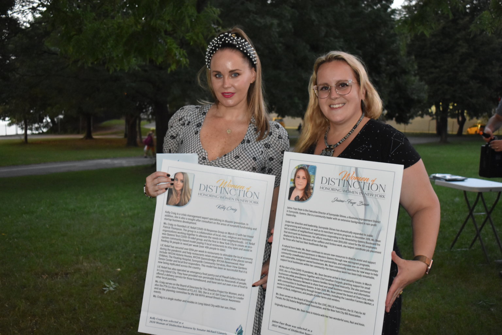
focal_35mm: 42
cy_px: 168
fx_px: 586
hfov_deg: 46.4
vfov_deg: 31.9
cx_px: 251
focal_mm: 28
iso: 1600
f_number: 4.2
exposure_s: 1/60
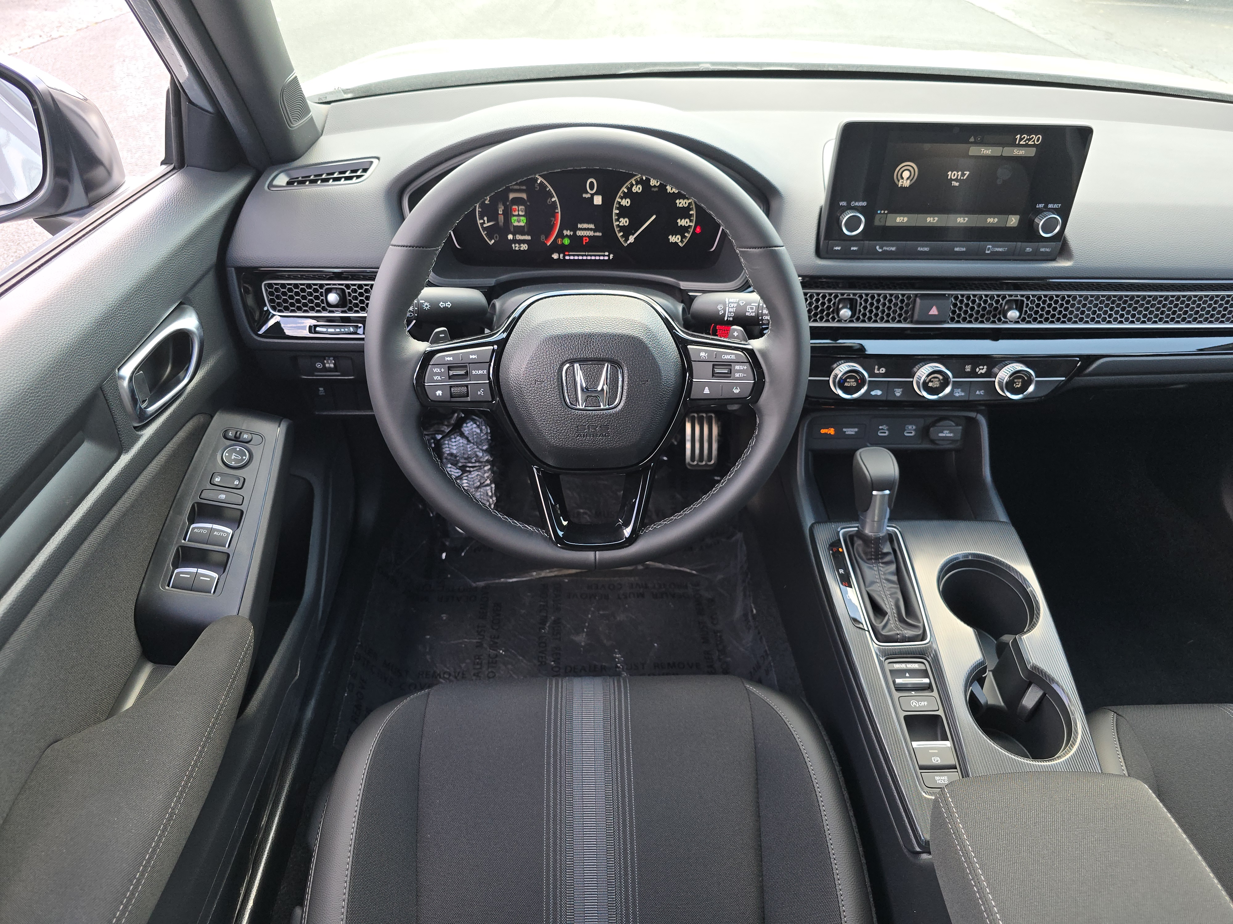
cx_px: 616
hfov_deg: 73.9
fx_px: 819
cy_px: 462
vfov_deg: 58.9
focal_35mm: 23
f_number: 1.7
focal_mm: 6.3
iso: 80
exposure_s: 1/180
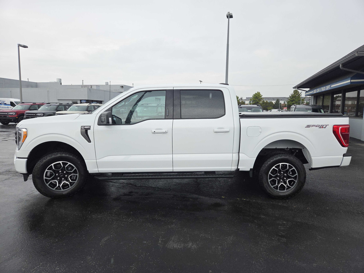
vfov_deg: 58.9
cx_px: 182
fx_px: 242
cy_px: 136
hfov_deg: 73.9
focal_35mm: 23
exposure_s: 1/1311
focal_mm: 5.4
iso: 80
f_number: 1.8
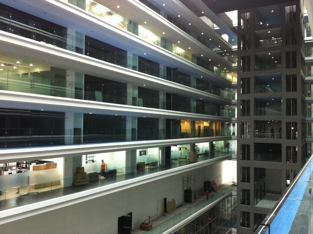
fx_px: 316
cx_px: 156
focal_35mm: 35
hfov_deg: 52.7
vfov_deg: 40.6
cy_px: 117
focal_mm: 3.85
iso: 200
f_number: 2.8
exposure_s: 1/17
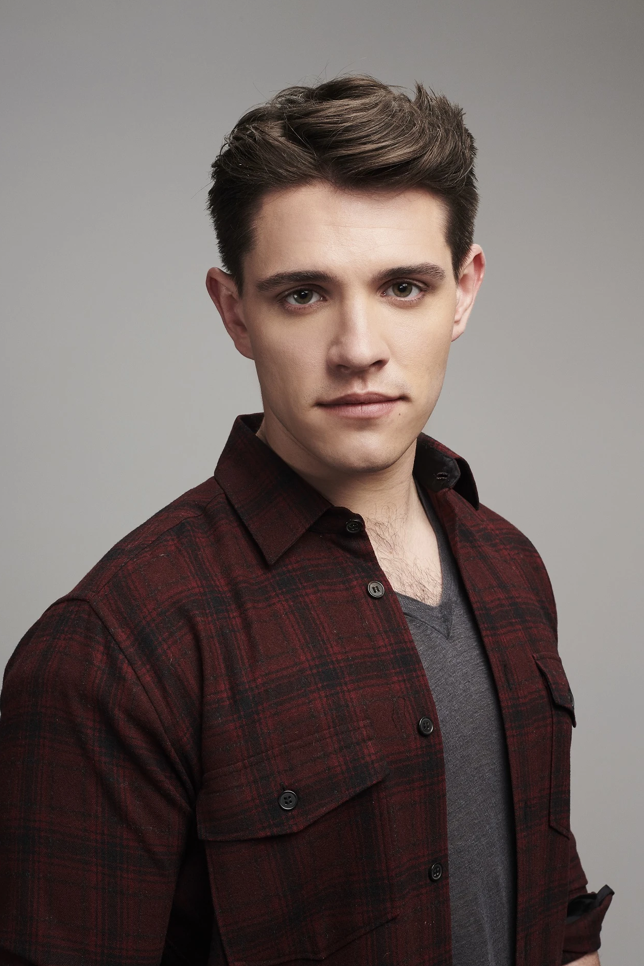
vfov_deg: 36.2
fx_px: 1475
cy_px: 515
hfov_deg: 24.6
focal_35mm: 55
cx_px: 347
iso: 800
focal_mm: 50
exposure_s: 1/200
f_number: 11
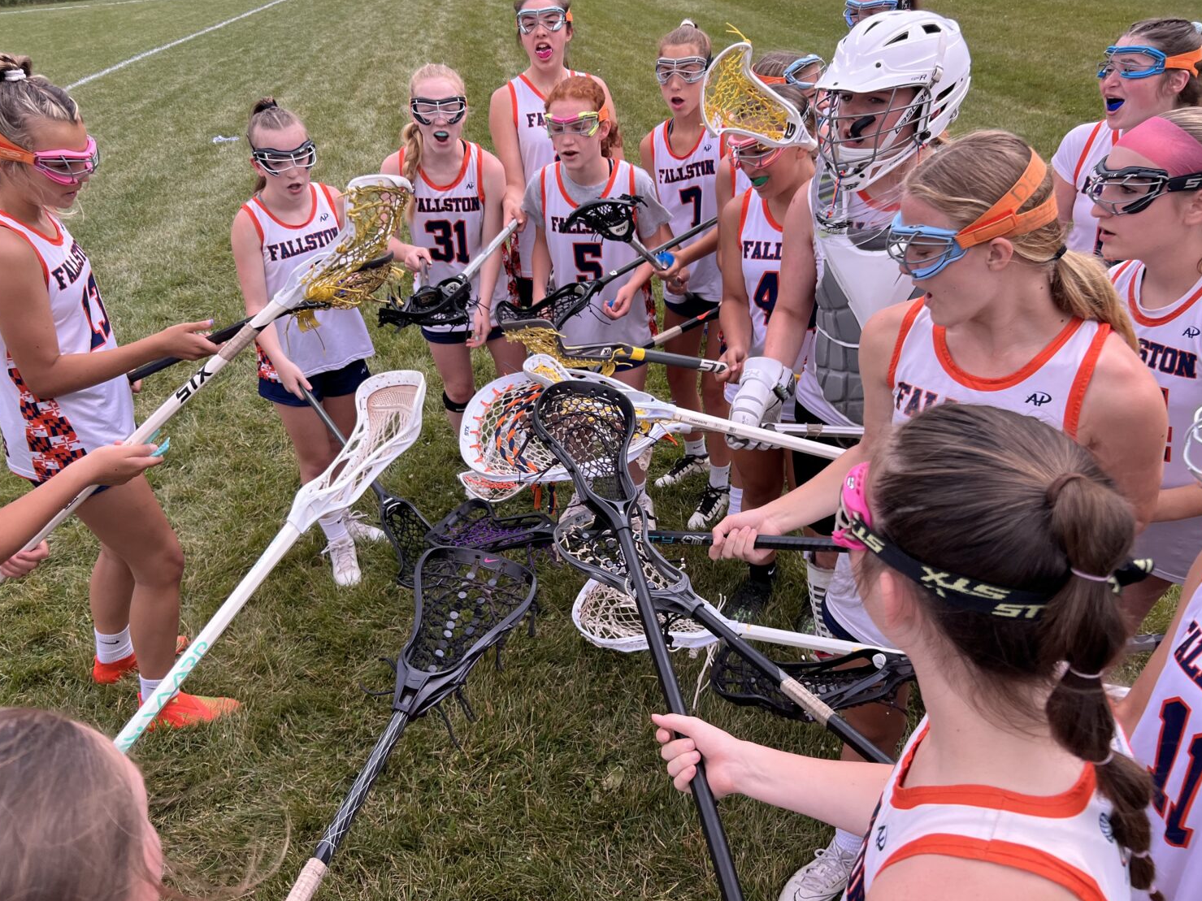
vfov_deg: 51.3
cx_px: 586
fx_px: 937
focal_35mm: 27
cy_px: 440
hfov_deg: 65.3
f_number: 1.5
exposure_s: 1/1808
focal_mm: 5.7
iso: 50
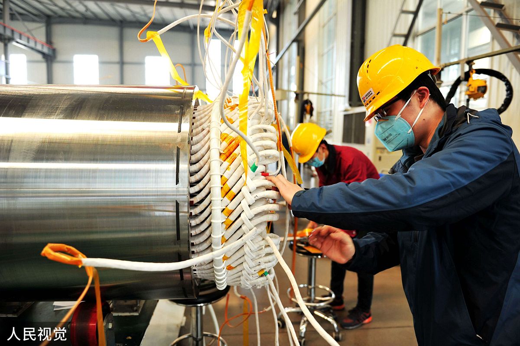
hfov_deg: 73.8
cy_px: 173
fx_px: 347
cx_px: 260
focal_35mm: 24
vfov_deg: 53.1
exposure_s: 1/125
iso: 400
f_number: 2.8
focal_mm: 24
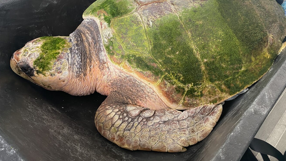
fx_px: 250
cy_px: 57
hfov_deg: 59.5
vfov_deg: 35.4
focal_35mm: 33
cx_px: 140
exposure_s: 1/60
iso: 160
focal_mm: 4.25
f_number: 1.8
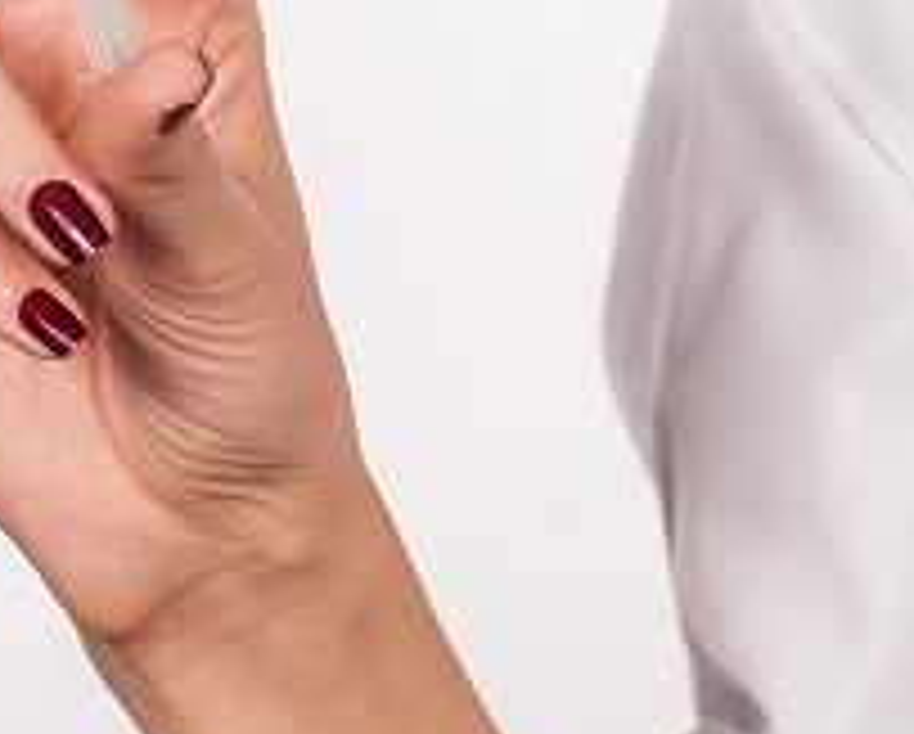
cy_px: 117
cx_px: 1049
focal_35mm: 295
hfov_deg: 6.5
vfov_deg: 5.3
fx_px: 7992
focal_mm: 85
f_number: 7.1
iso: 100
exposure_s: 1/125
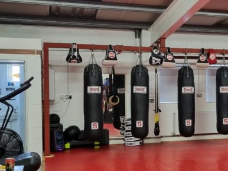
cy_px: 92
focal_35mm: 69
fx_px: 454
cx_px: 239
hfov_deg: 26.4
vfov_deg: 21.3
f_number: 1.8
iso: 250
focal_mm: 5.4
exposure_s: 1/50
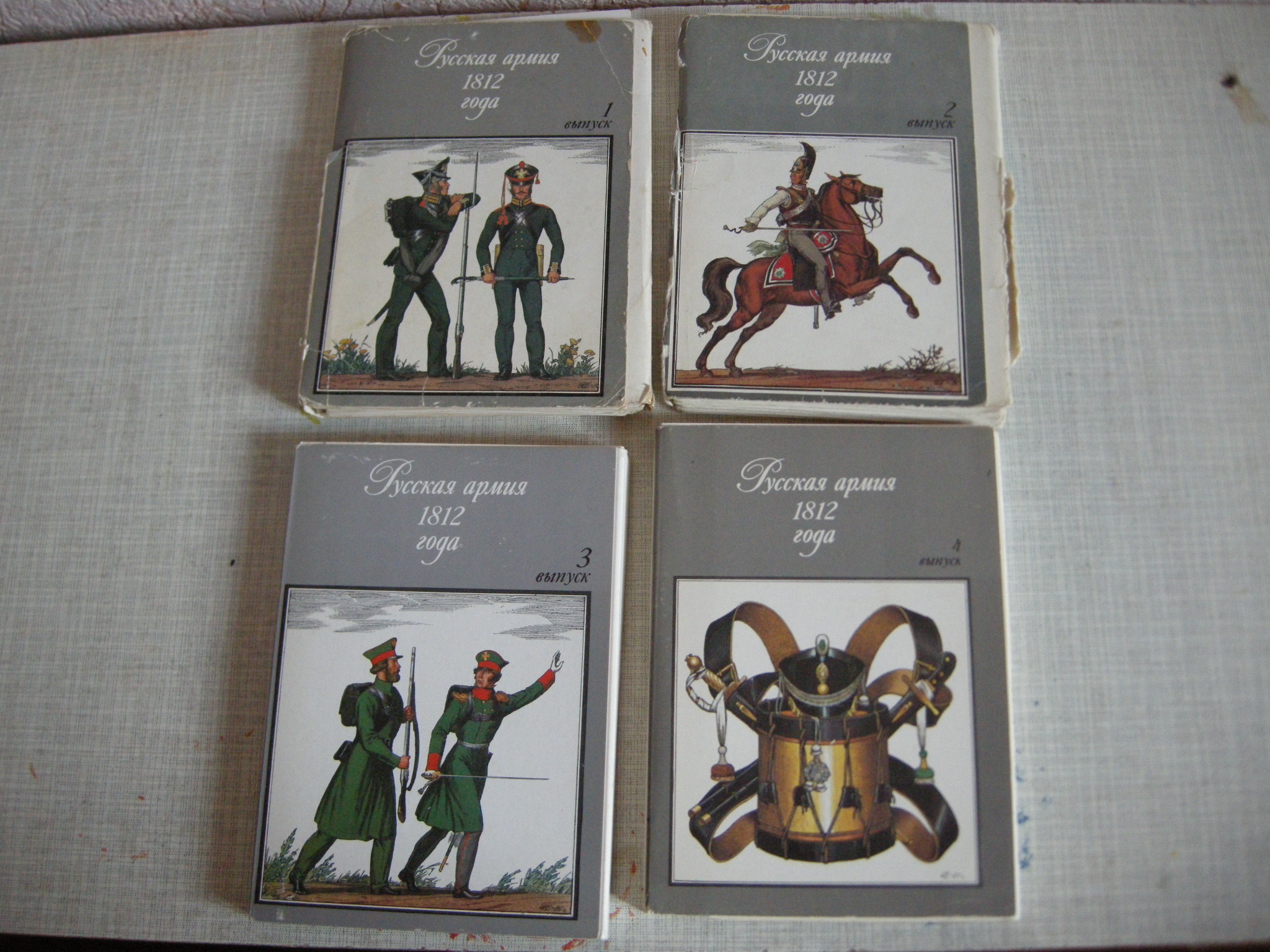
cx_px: 635
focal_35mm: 35
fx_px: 1284
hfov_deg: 52.6
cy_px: 476
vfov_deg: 40.7
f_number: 2.7
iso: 400
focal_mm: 7.5
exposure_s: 1/26.3
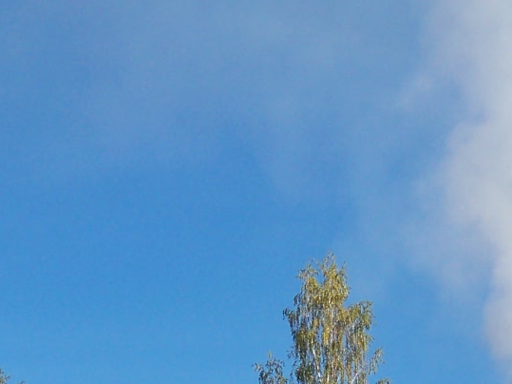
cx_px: 314
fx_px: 1967
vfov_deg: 11.0
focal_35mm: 133
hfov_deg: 14.8
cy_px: 422
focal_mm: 6.3
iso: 64
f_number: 4.7
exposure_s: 1/400
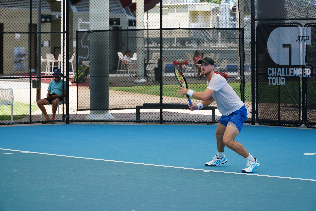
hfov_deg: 16.8
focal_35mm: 122
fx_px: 1067
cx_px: 158
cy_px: 106
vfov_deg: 11.3
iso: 100
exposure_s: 1/200
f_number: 5
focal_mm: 81
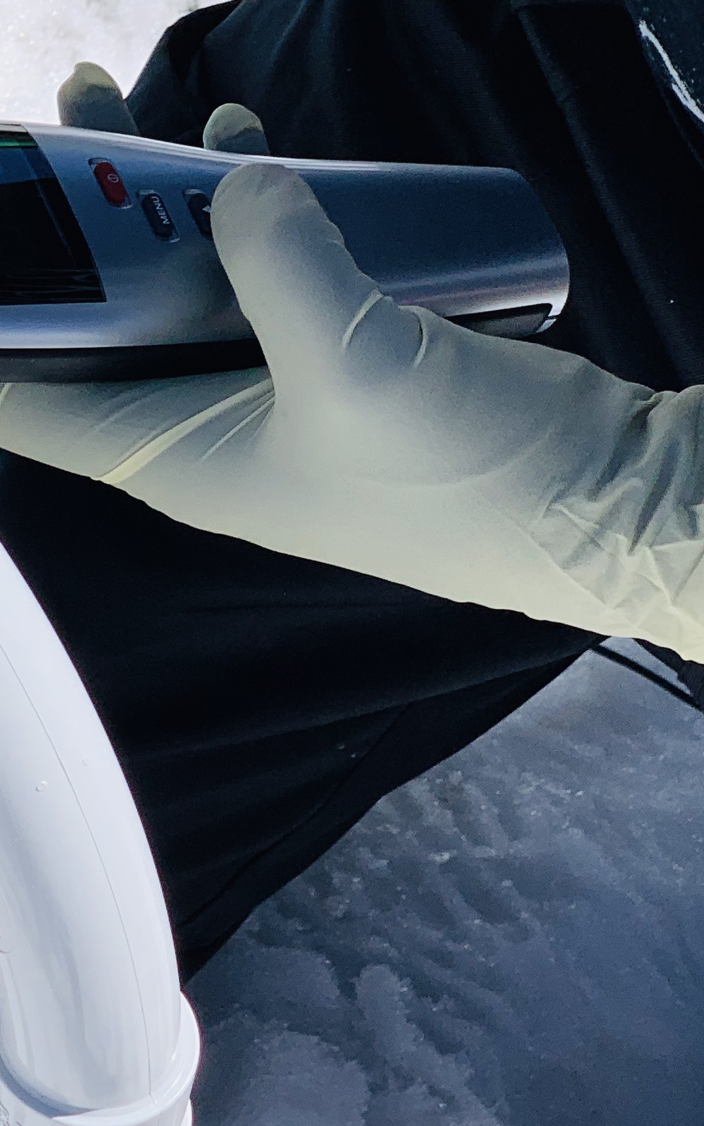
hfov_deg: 9.7
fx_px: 3960
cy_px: 765
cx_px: -477
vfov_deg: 16.1
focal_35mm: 129
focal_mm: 6
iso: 16
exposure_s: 1/1653
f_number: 2.4
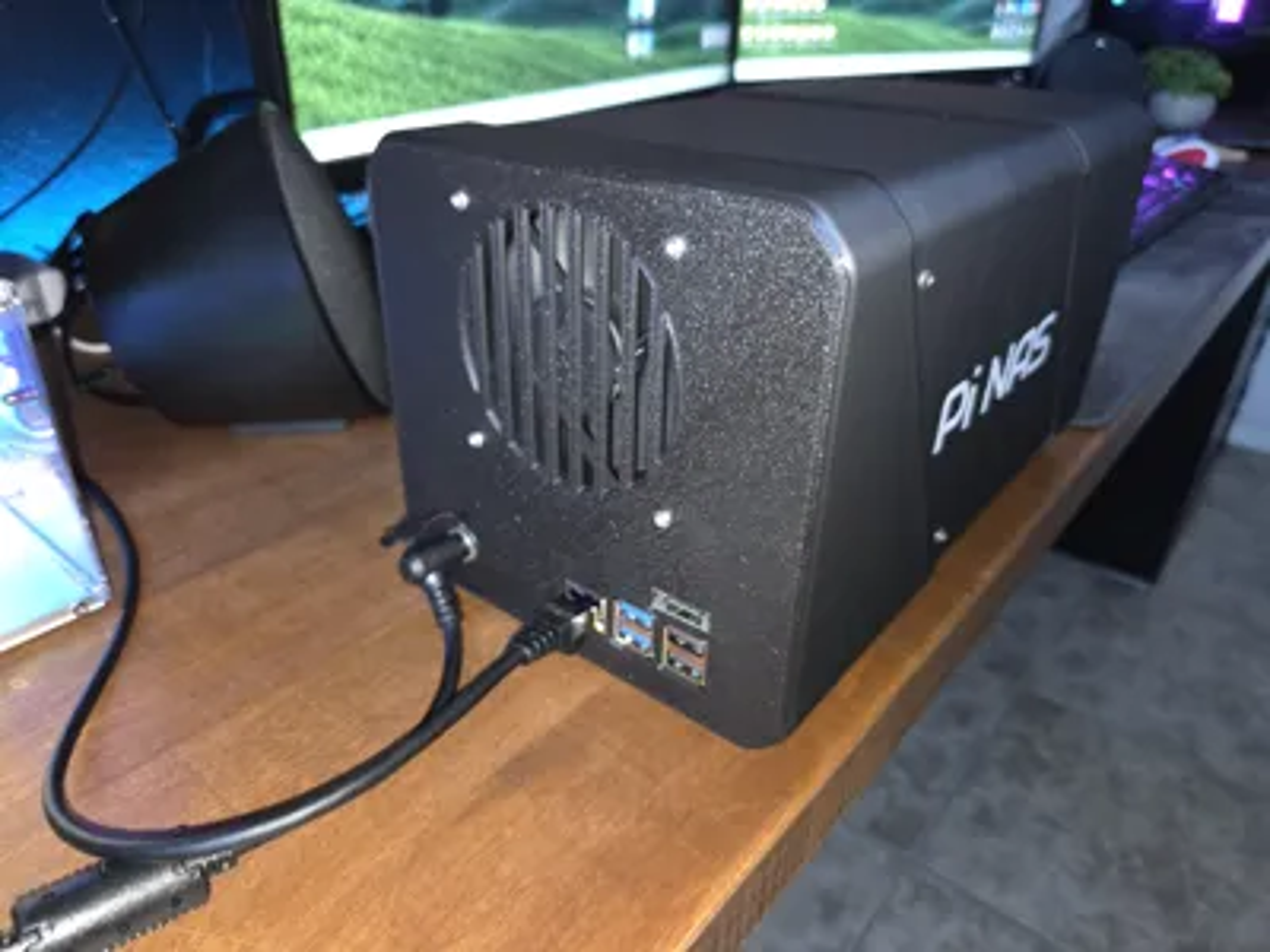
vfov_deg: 58.9
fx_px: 844
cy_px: 476
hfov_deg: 73.9
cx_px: 635
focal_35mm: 23
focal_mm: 5.4
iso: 1600
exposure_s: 1/12
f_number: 1.8
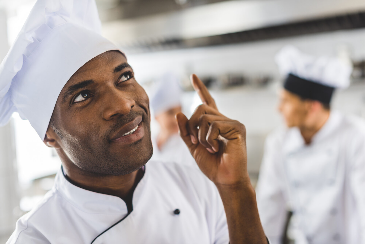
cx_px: 182
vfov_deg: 27.0
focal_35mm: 50
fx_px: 507
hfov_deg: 39.6
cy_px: 122
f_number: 2.8
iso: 160
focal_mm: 50
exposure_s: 1/200
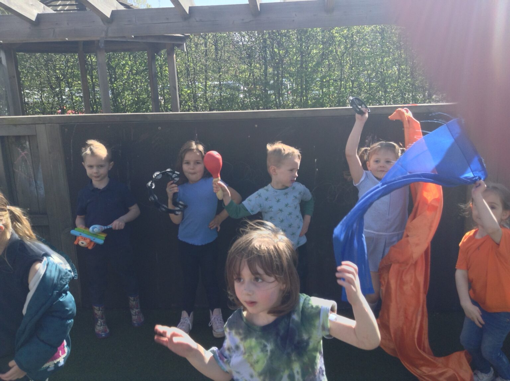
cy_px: 190
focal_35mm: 33
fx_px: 485
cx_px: 255
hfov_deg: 55.4
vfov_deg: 42.8
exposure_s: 1/355
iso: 25
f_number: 2.4
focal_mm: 3.3
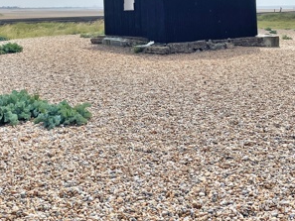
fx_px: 477
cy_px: 9
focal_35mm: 56
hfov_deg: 34.3
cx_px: 137
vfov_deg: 25.1
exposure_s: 1/11905
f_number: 1.6
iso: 32
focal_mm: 4.2
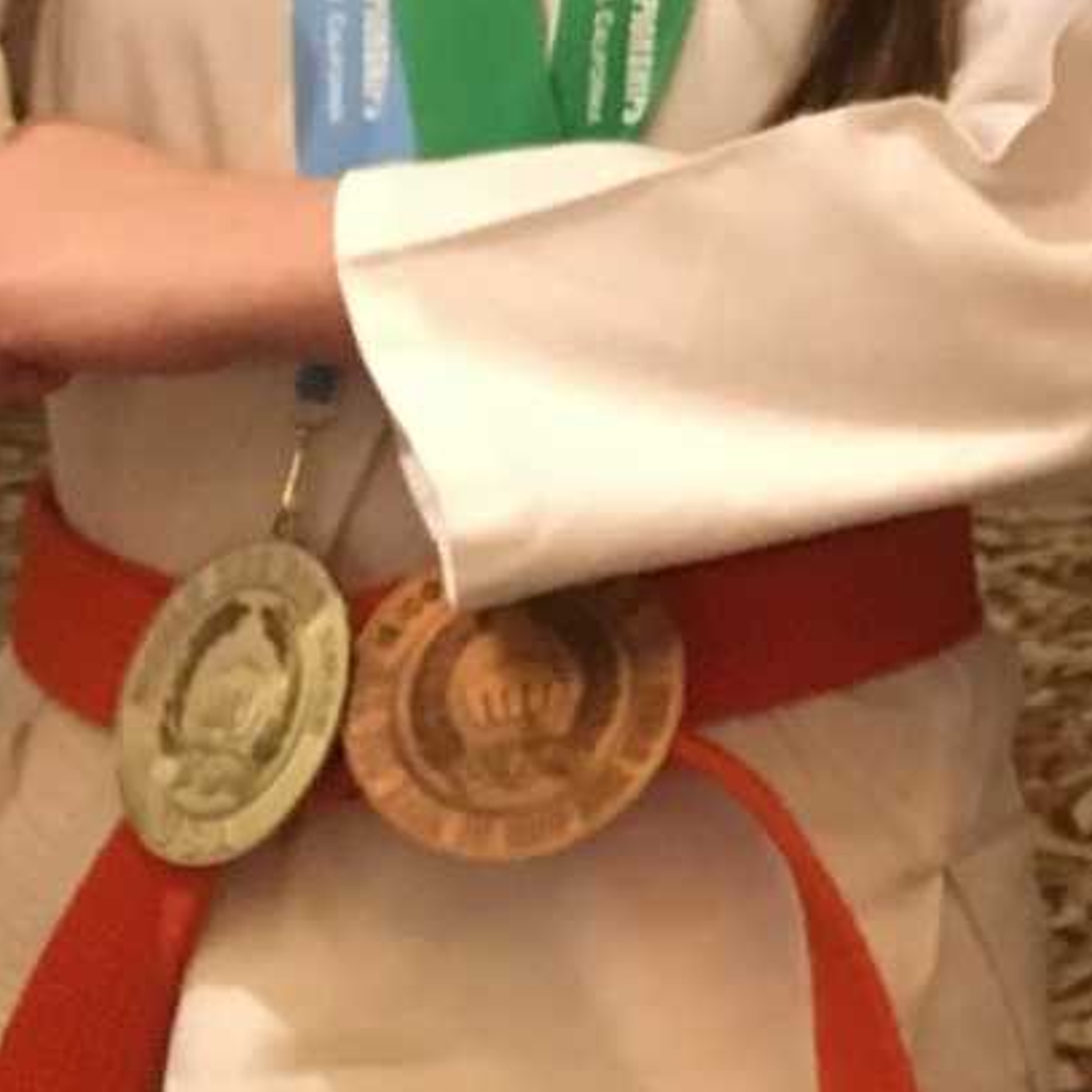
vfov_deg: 12.7
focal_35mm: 129
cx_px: 2356
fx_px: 4604
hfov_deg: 11.7
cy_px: -604
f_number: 2.2
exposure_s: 1/17
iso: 200
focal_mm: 4.15
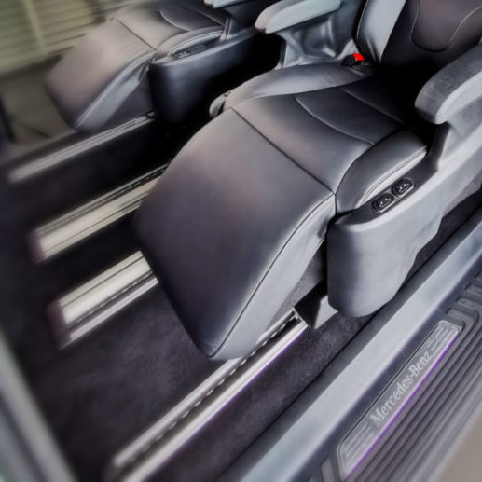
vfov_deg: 47.9
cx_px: 356
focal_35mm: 28
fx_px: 441
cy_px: 6
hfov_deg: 54.8
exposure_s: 1/60
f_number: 2.2
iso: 250
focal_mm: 2.35
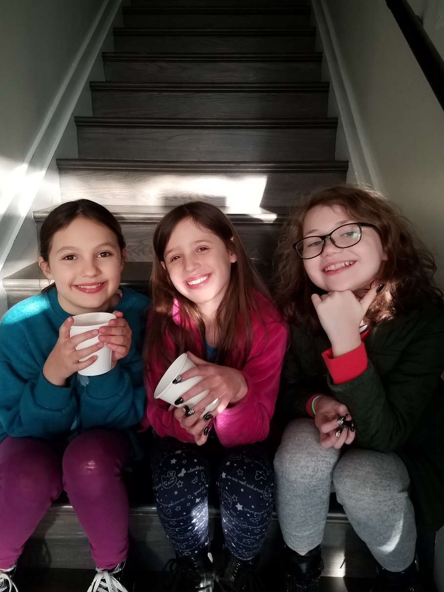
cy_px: 296
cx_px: 222
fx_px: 444
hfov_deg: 53.1
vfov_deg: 67.3
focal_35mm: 26
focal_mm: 4.2
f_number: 1.7
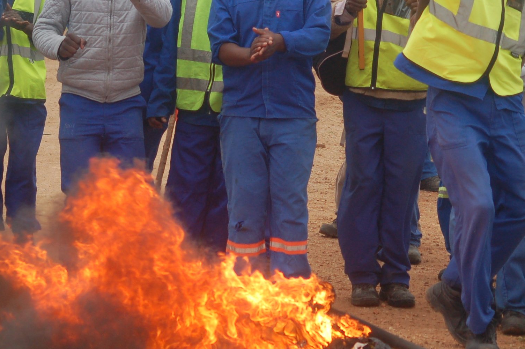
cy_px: 36
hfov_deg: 9.8
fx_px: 3060
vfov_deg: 6.5
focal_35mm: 210
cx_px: 232
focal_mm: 70
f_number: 5.6
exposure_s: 1/400
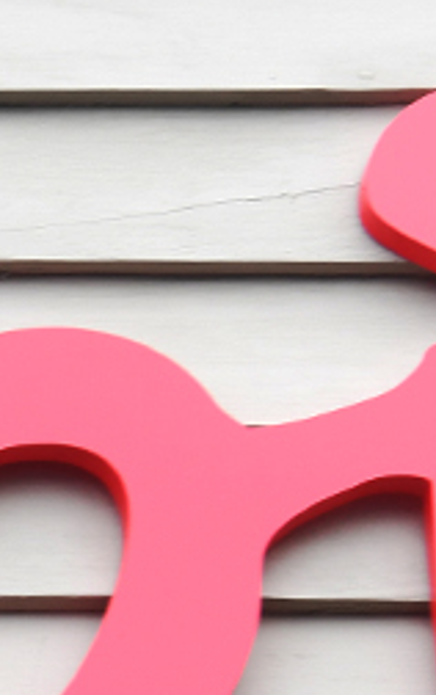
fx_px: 6203
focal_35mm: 327
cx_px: -1601
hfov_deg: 3.7
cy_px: 621
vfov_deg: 6.4
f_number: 5
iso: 200
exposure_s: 1/100
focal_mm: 45
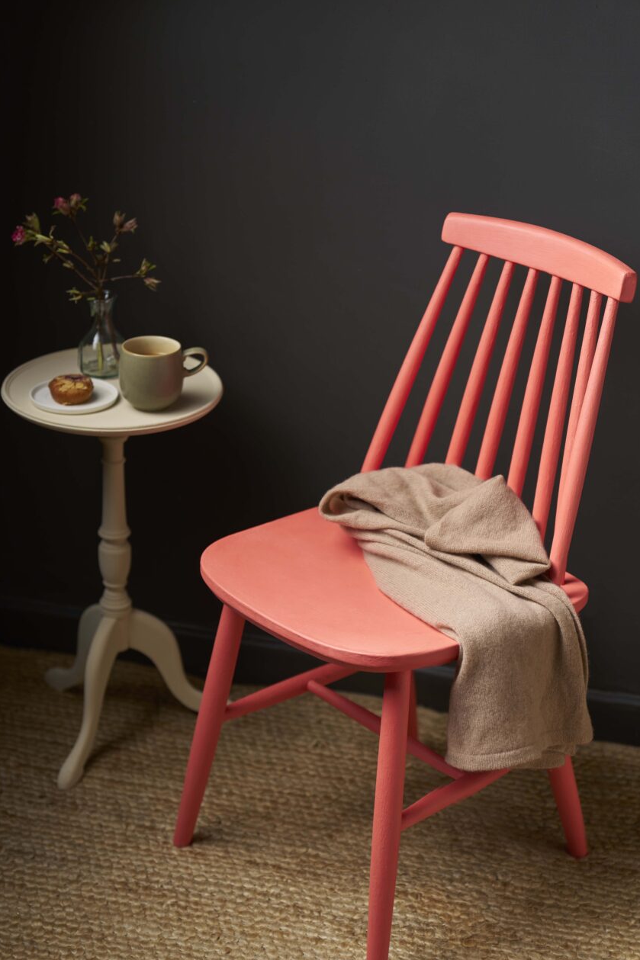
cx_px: 317
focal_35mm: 74
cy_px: 500
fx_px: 1974
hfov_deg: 18.4
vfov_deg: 27.3
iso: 100
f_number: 2.2
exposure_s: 1/80
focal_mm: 69
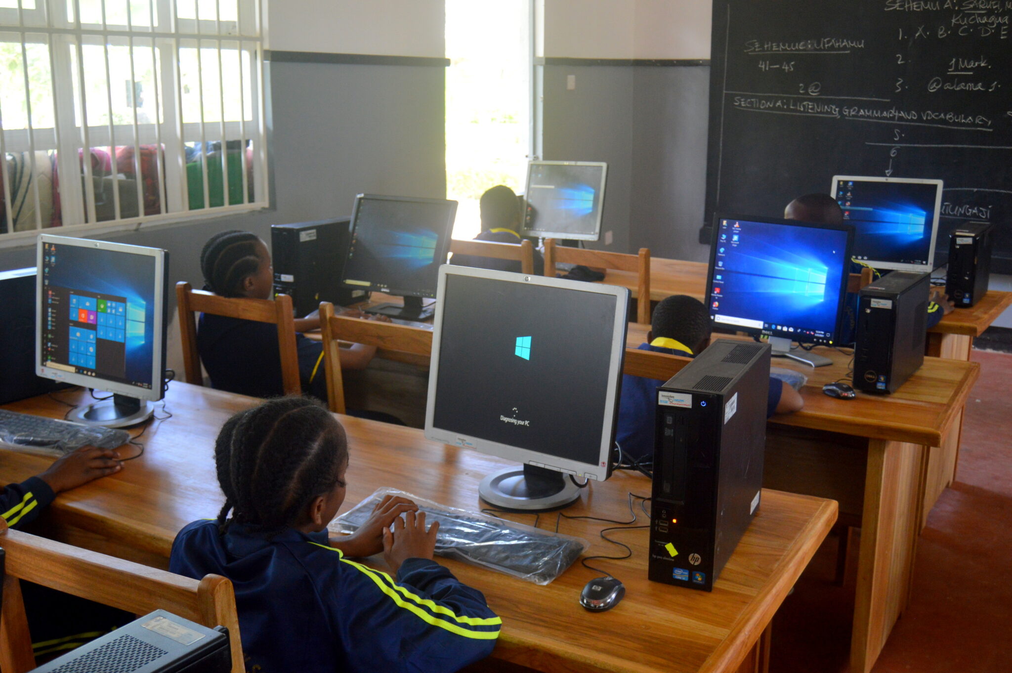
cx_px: 506
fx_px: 1011
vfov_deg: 36.8
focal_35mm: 36
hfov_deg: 53.2
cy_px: 336
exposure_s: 1/60
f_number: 3.8
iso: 640
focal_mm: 24
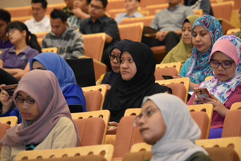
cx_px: 120
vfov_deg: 8.3
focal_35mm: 165
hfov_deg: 12.5
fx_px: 1104
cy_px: 80
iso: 3200
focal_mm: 110
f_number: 4.8
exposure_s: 1/125
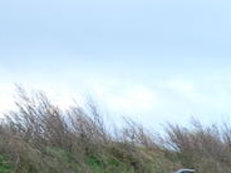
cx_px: 304
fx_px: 881
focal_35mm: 132
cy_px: 243
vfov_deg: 10.9
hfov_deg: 14.3
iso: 50
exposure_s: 1/50.4
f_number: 2.8
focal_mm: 7.8
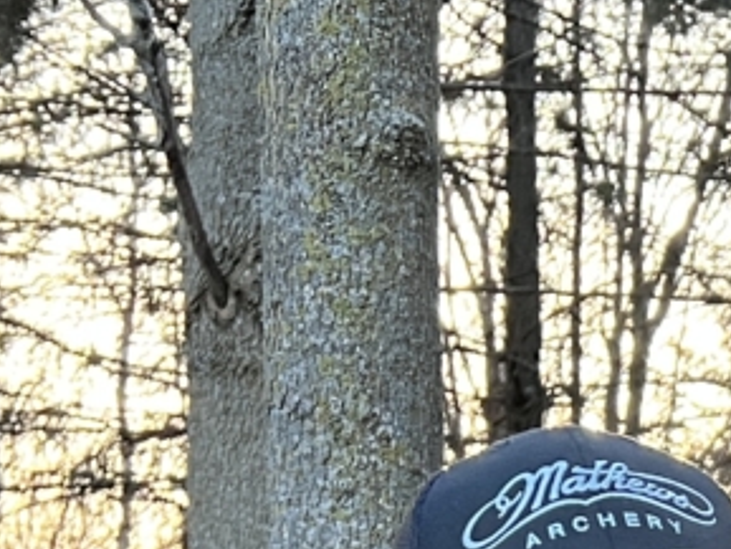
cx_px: 1457
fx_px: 2915
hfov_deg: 12.6
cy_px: 1055
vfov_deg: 10.0
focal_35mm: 138
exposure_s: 1/60
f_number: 1.5
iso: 125
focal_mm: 5.7
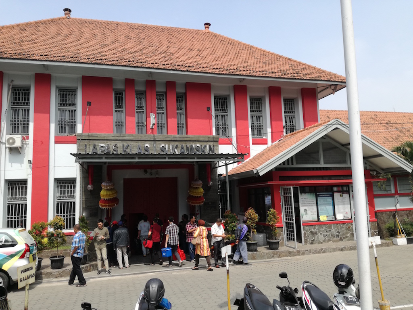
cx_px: 206
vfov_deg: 51.4
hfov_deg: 65.3
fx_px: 322
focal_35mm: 27
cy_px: 155
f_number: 2
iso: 50
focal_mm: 3.79
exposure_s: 1/943
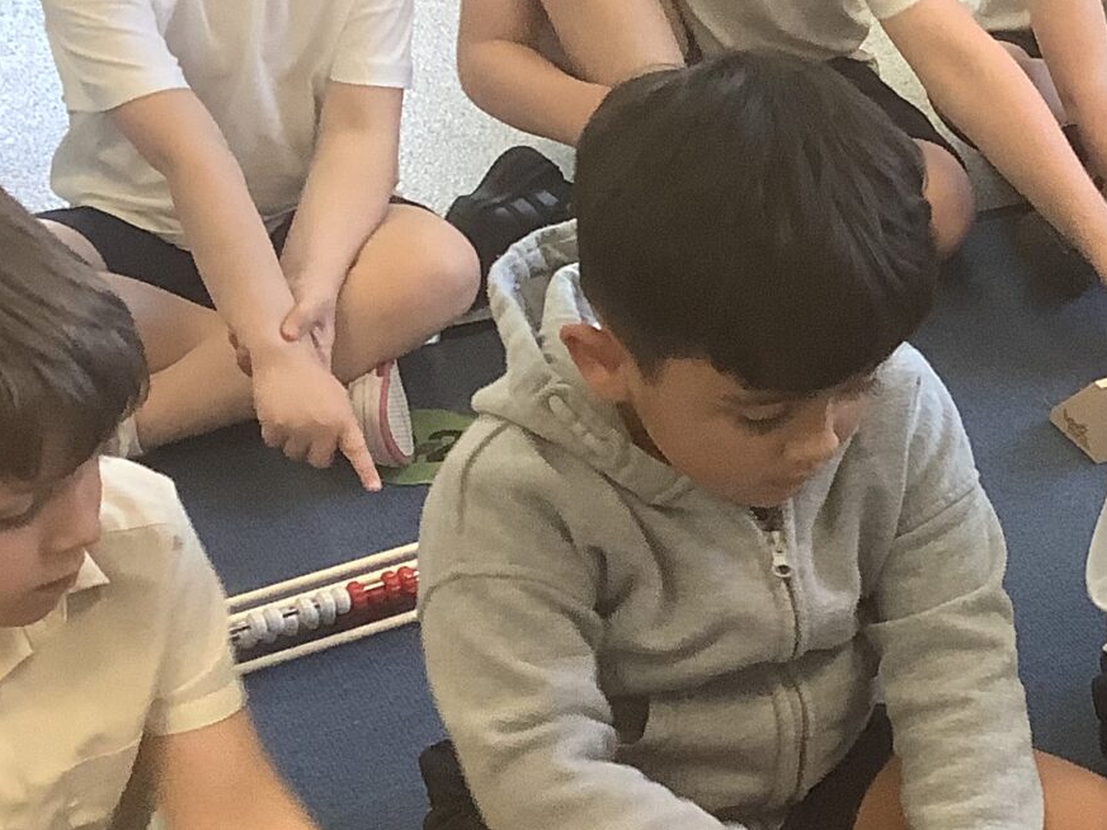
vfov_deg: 16.2
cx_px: 1294
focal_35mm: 91
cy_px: 428
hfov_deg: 20.3
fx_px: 2910
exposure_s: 1/50
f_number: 2.4
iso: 125
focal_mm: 3.3
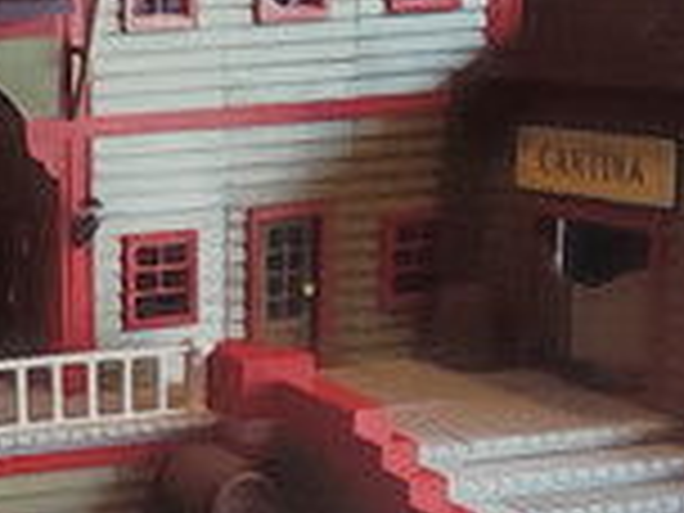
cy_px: 338
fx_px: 3478
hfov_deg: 10.2
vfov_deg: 8.4
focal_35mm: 176
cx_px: -799
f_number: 1.79
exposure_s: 1/33
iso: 868
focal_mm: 4.7
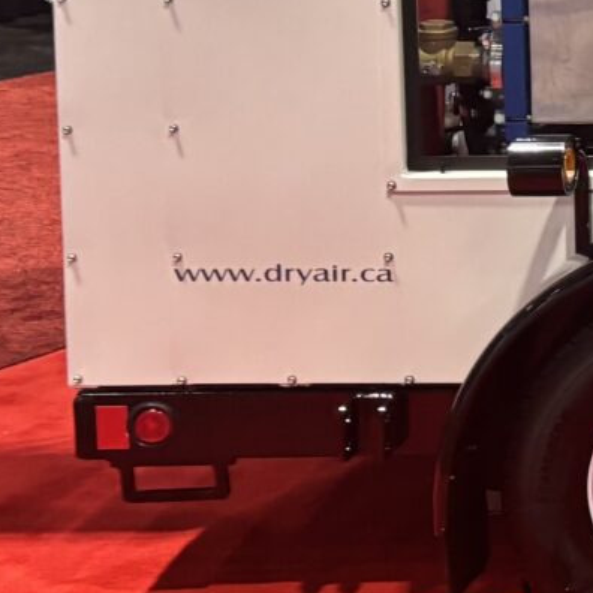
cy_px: -66
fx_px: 2306
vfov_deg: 14.3
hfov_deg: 12.4
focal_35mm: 119
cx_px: 1283
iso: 160
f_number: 1.6
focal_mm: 5.96
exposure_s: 1/60
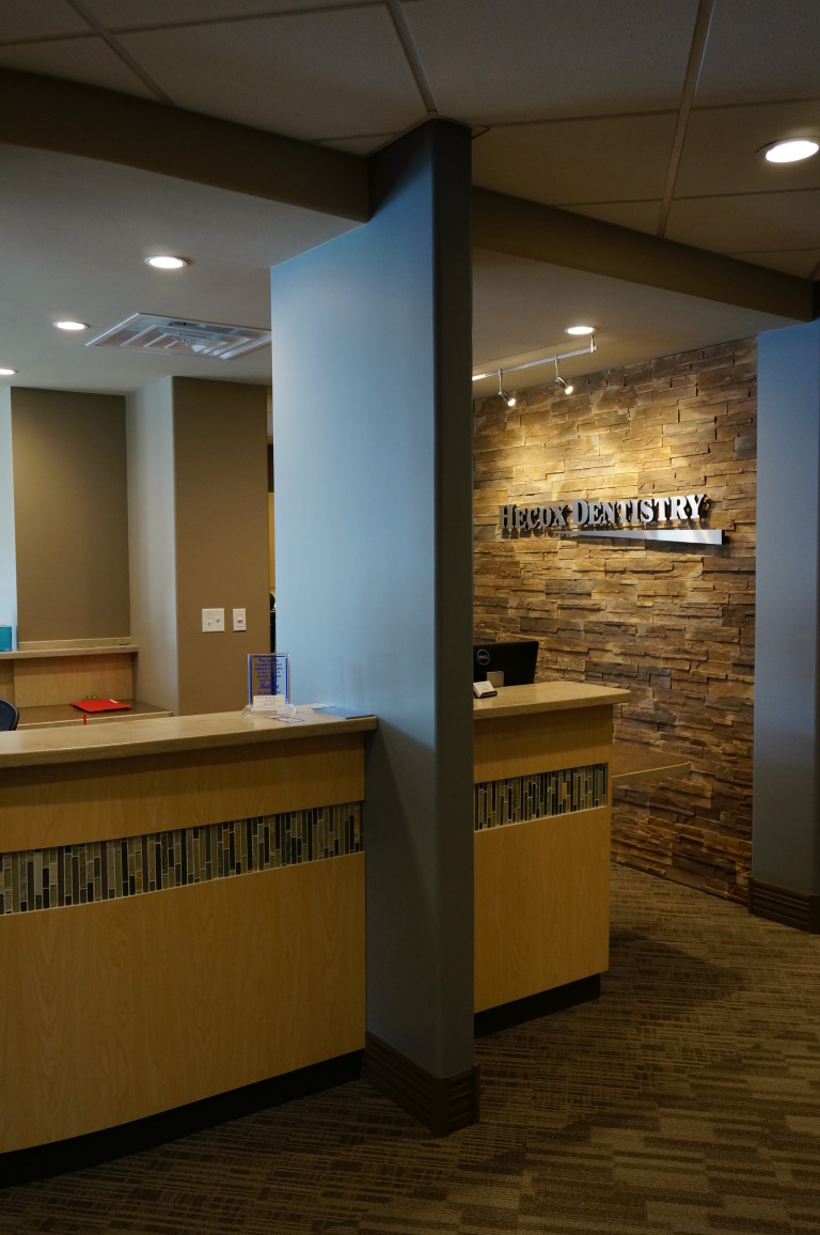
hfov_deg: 43.5
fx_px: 1027
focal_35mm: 30
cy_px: 618
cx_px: 410
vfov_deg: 62.0
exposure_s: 1/60
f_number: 4
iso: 640
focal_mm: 20
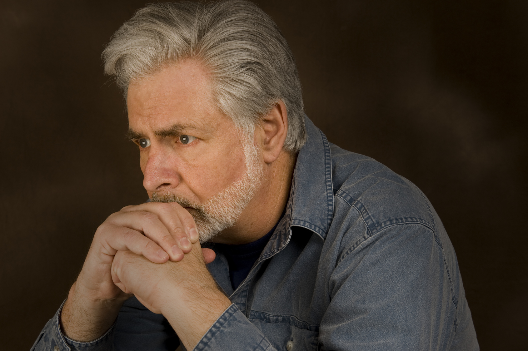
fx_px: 806
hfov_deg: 36.3
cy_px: 176
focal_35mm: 55
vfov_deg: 24.6
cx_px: 264
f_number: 10
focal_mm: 55
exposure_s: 1/125
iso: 200
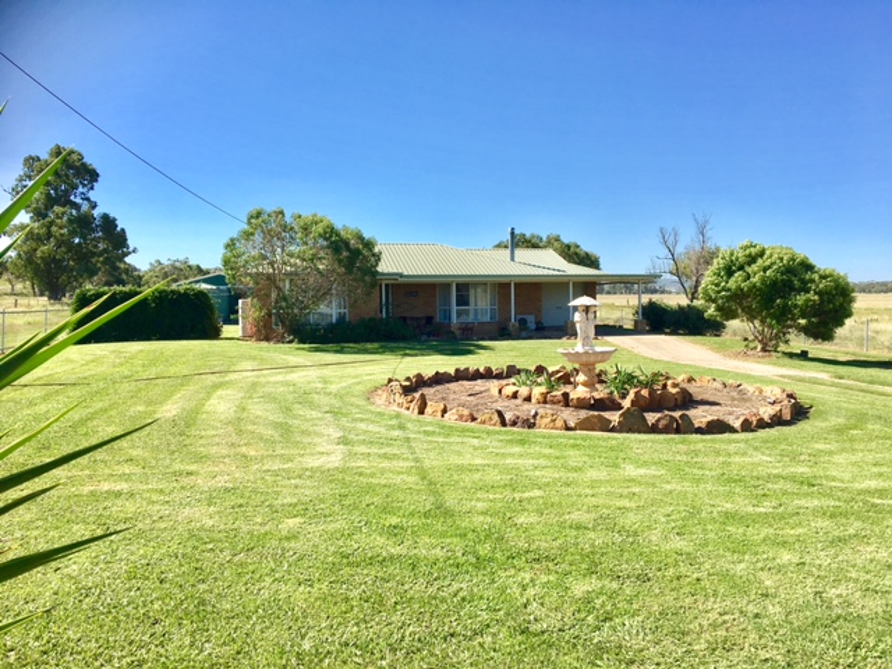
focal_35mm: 29
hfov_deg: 61.7
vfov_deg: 48.2
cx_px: 446
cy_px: 334
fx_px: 747
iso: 25
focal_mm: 4.15
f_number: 2.2
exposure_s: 1/1399
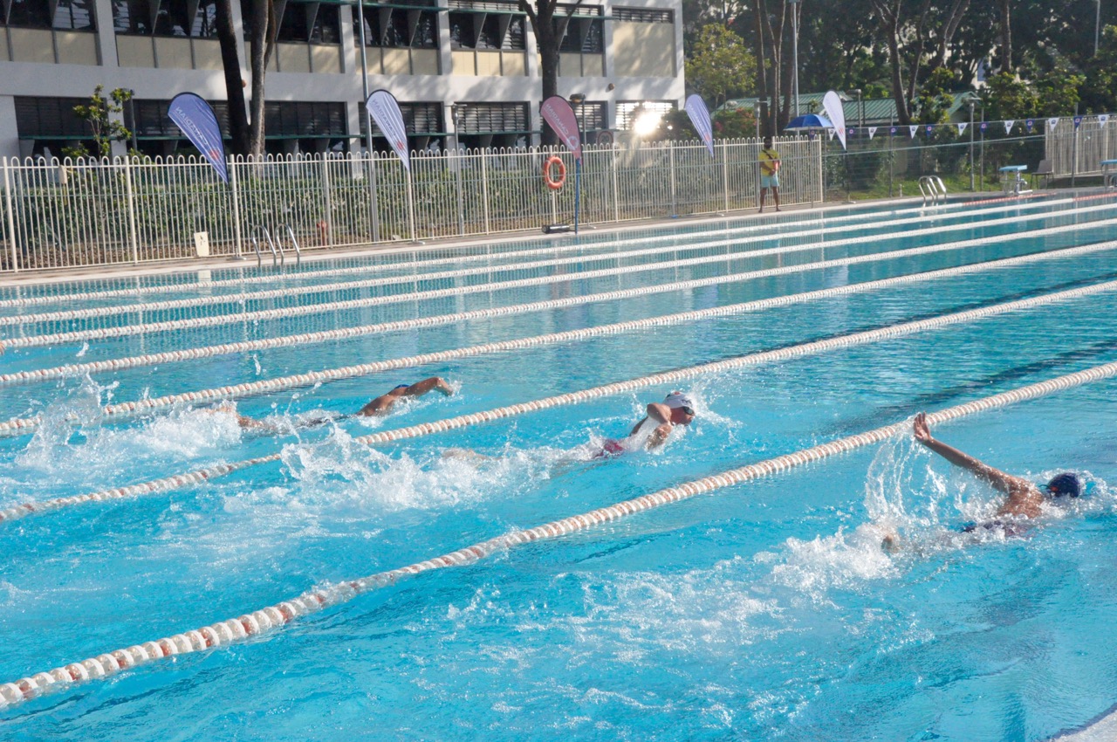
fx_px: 1859
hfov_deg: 33.4
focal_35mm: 60
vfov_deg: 22.6
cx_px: 558
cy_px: 371
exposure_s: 1/4000
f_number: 10
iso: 3200
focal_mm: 40
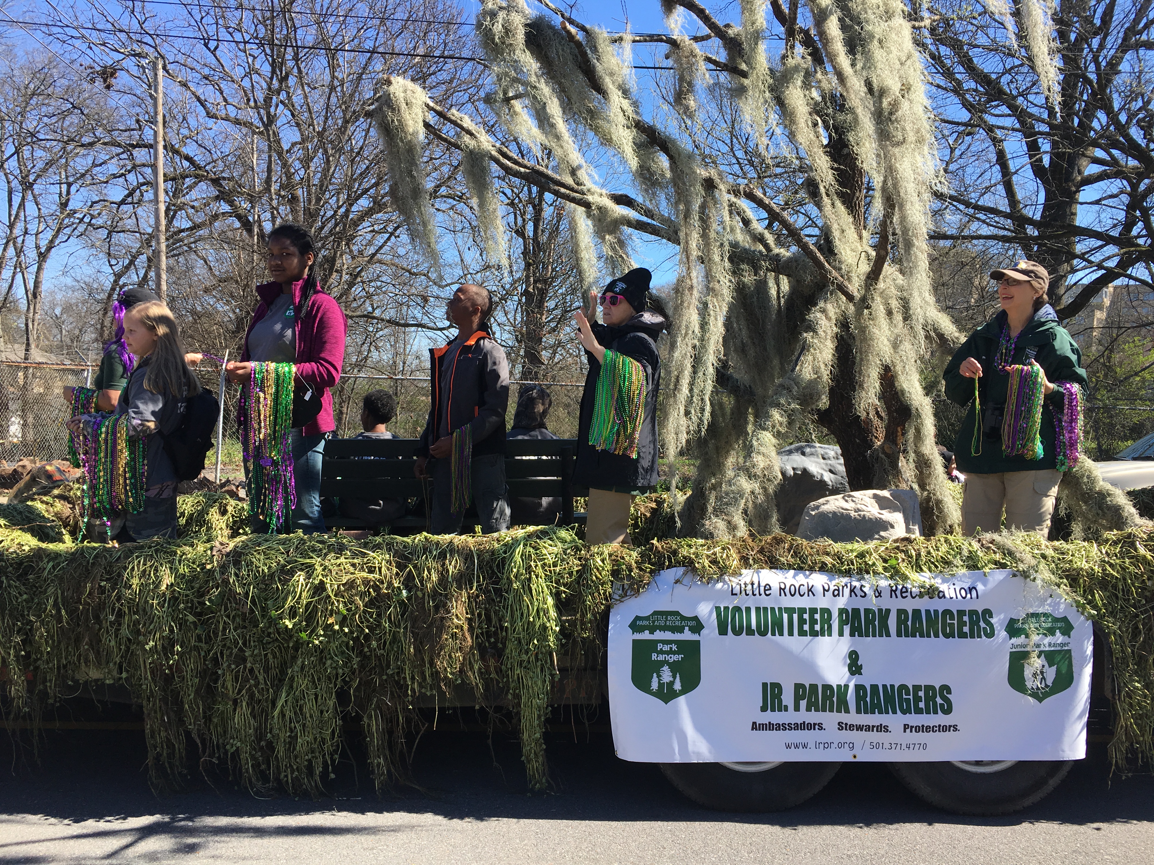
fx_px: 967
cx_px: 577
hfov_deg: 61.7
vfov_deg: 48.2
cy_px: 432
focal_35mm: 29
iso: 25
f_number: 2.2
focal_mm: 4.15
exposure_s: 1/699
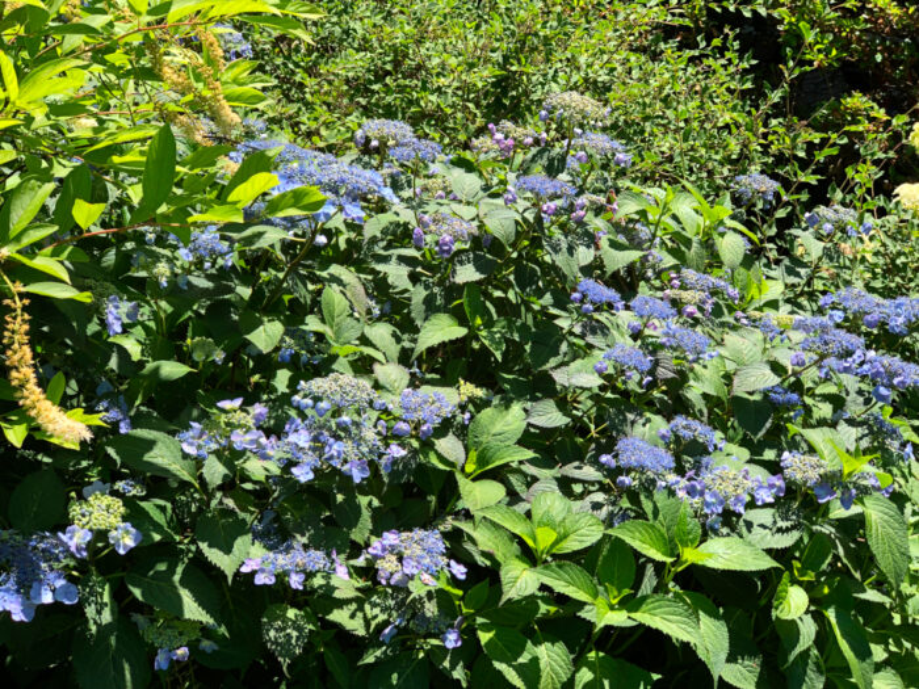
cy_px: 344
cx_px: 460
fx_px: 1513
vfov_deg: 25.7
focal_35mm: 57
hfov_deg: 33.8
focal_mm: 6.6
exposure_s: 1/287
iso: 20
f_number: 2.8
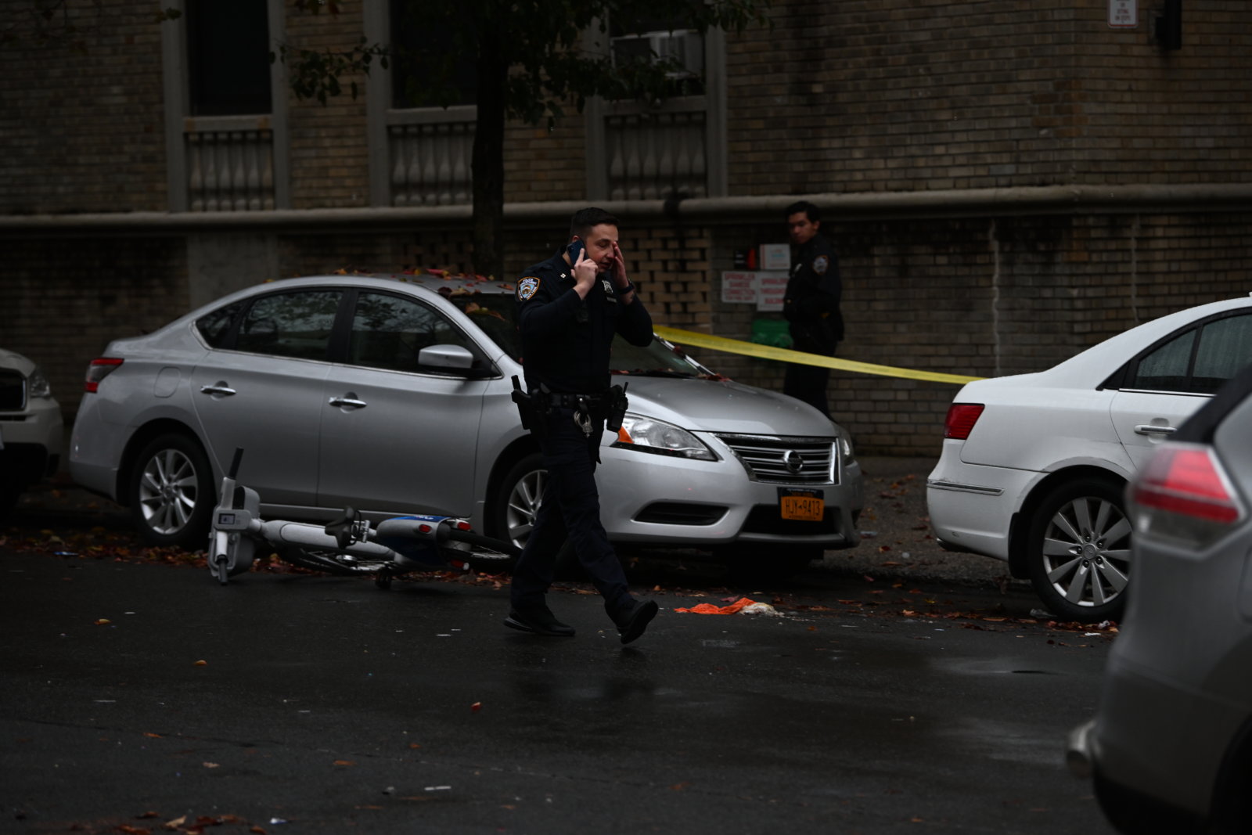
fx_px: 4695
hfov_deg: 15.2
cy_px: 418
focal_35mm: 135
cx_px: 626
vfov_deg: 10.2
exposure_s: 1/320
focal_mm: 135
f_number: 3.5
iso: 800
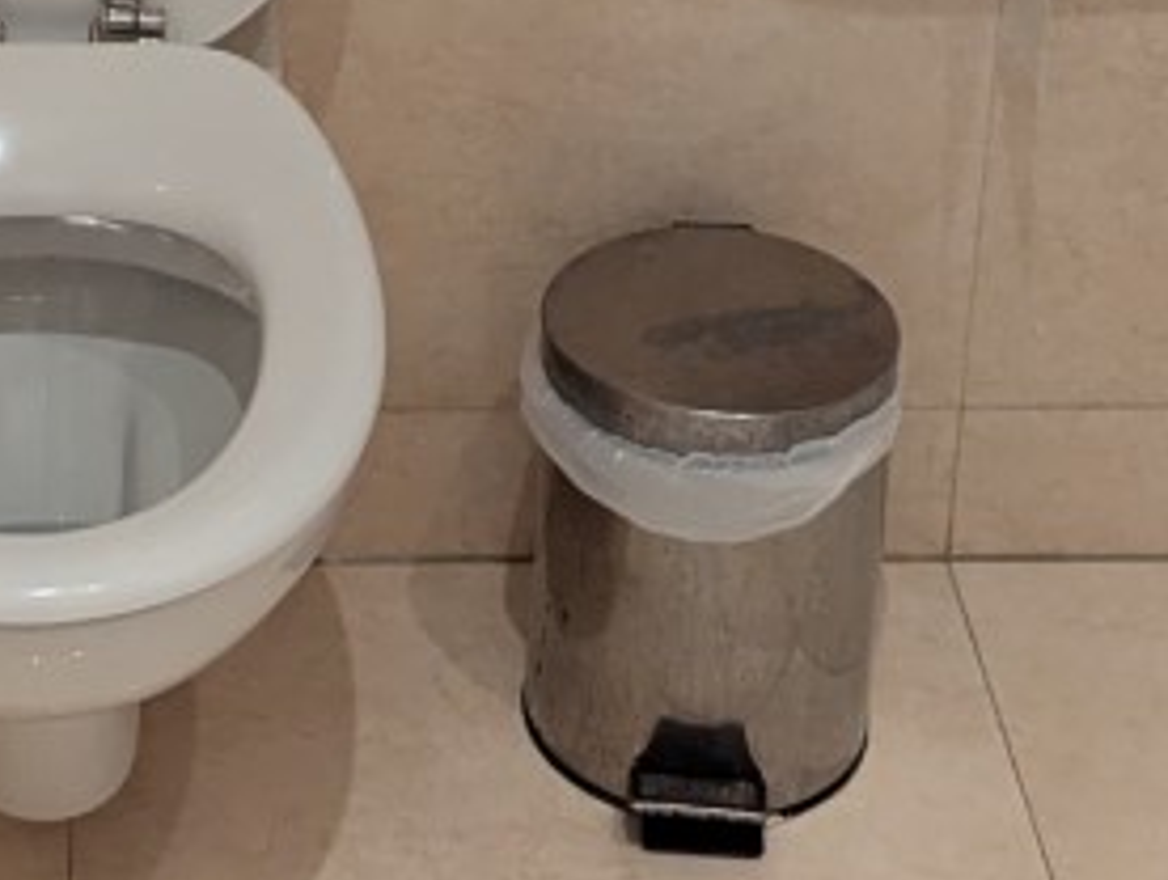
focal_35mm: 104
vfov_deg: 13.9
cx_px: 180
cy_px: -157
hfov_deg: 18.6
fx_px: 3515
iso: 1456
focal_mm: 6.81
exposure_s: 1/100
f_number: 1.85
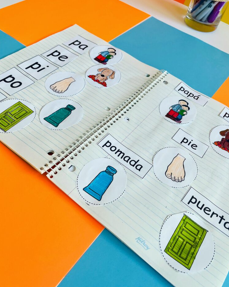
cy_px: 138
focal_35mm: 28
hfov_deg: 51.5
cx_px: 118
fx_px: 237
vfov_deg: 62.2
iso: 100
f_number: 1.6
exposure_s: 1/121
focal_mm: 4.2
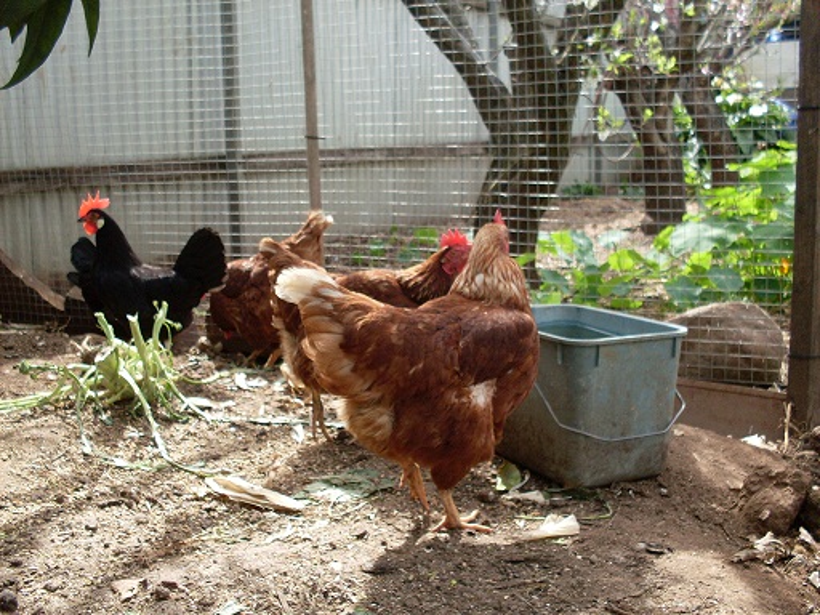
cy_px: 308
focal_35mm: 38
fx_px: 900
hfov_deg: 49.0
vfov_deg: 37.7
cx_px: 410
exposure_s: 1/350
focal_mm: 6.3
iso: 80
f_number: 2.8
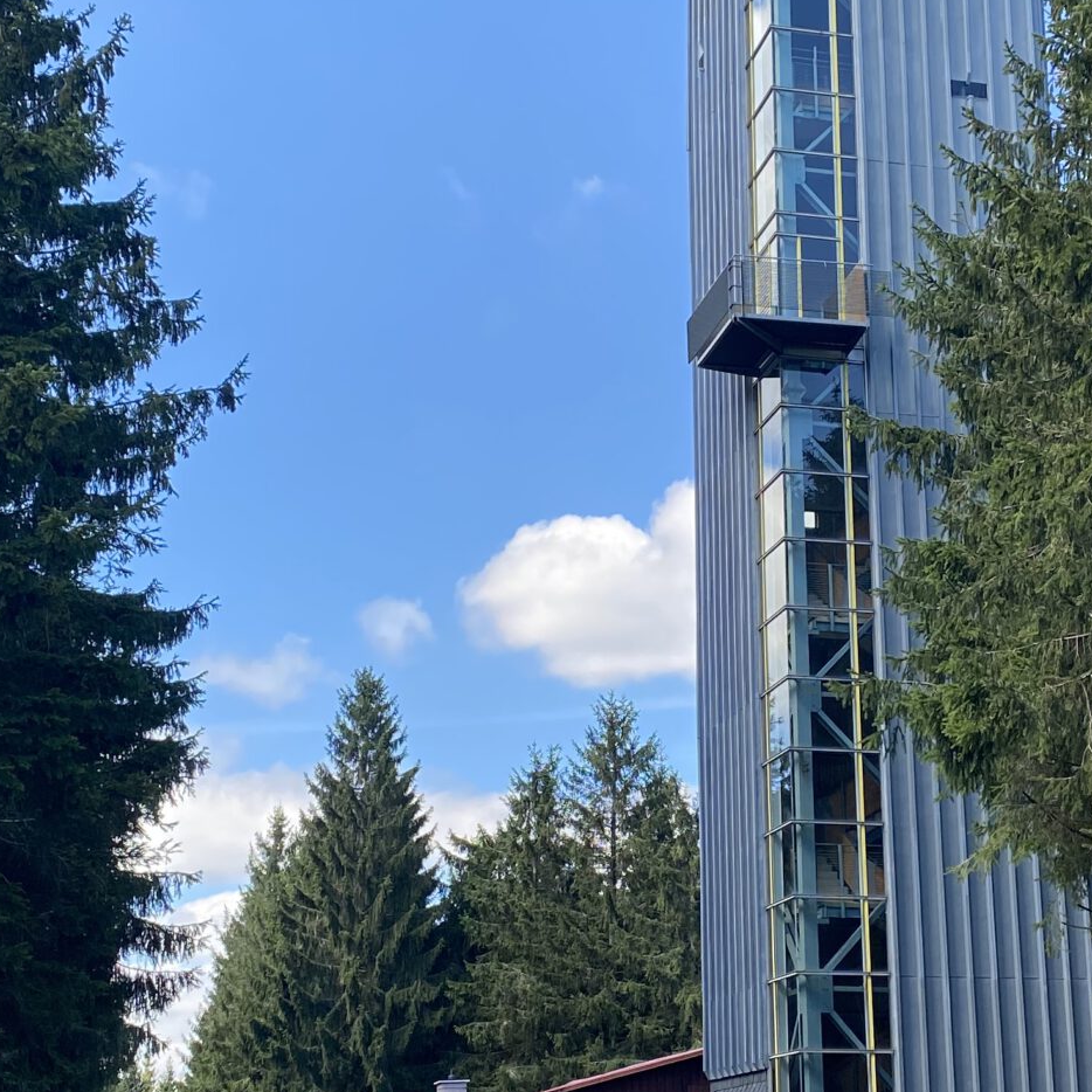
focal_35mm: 63
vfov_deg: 27.3
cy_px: 547
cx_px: 677
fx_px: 2248
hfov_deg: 27.2
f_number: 1.8
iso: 32
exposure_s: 1/719
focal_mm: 4.25
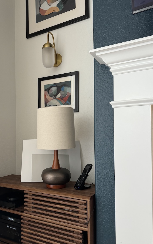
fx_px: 193
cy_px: 131
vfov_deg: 64.5
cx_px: 52
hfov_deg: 42.6
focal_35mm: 29
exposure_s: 1/60
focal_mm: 6.86
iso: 400
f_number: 1.78
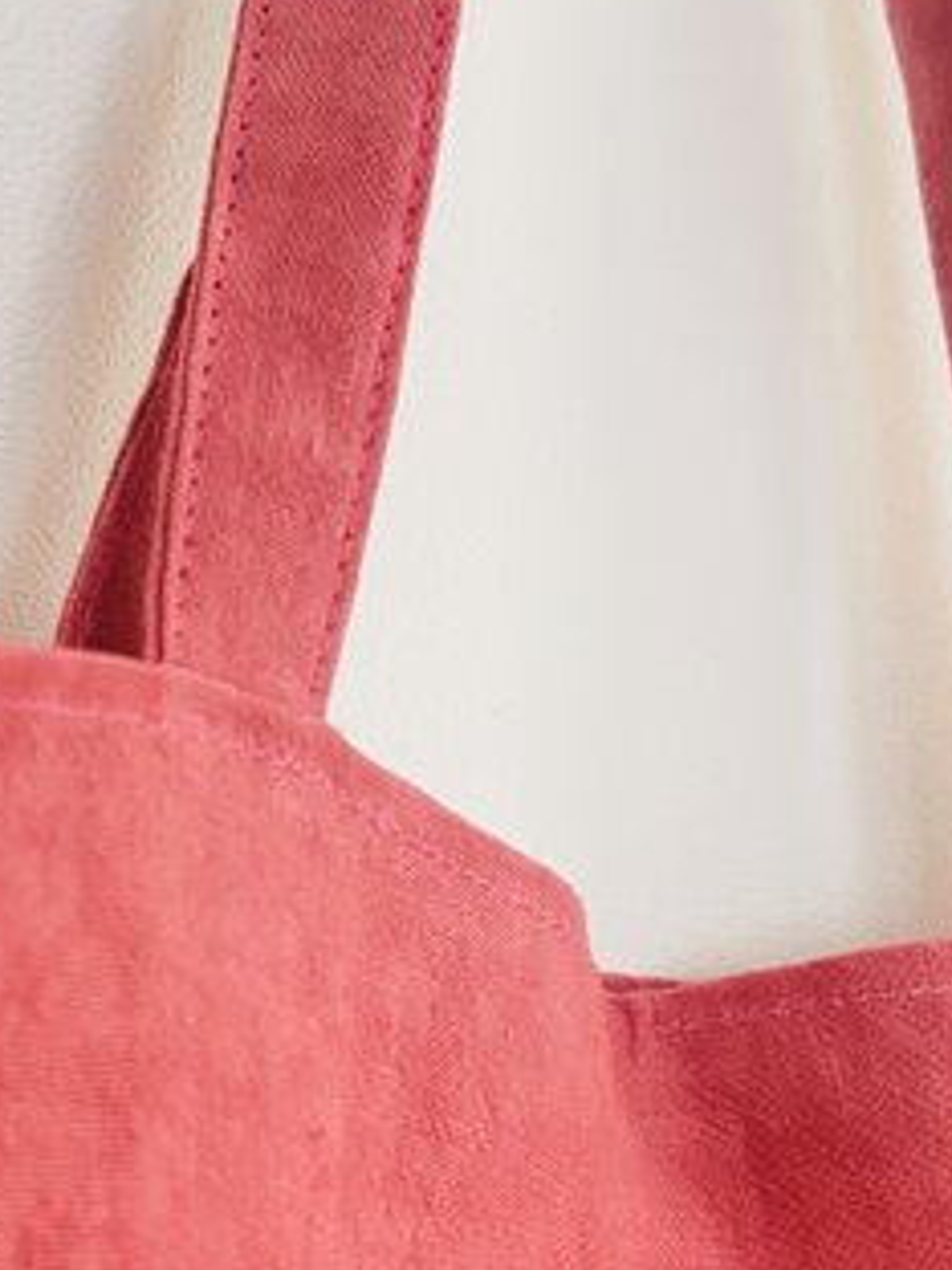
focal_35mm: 71
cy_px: 702
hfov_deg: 20.3
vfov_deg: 27.4
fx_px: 2603
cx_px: 69
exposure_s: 1/60
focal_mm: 5.7
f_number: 1.5
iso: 320
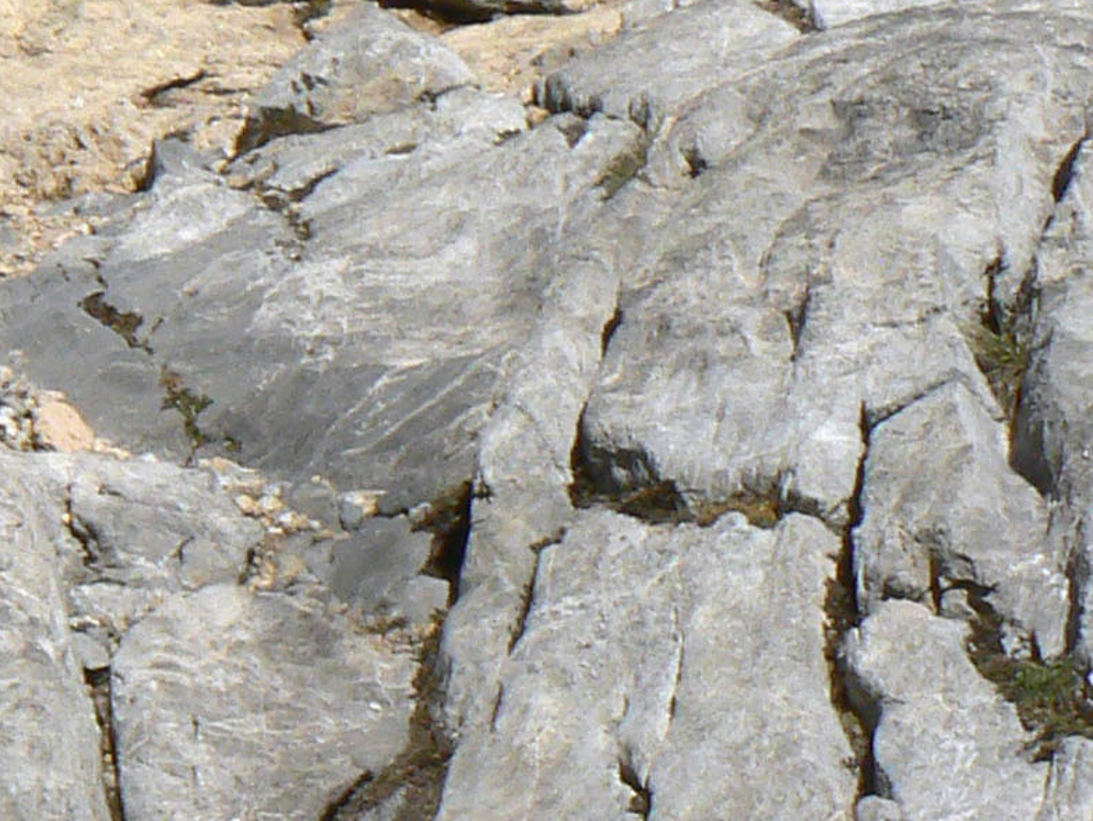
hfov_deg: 14.6
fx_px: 4201
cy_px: 765
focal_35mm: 133
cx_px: 31
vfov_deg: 11.1
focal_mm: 6.2
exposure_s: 1/500
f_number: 8
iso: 80
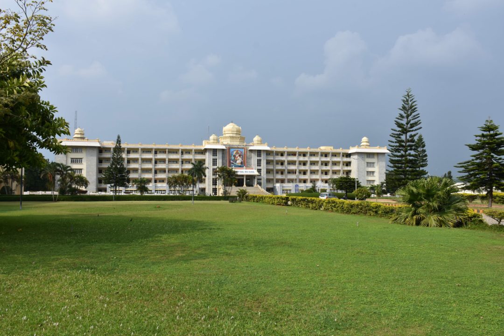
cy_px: 168
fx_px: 378
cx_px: 252
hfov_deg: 67.4
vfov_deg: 47.9
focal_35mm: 27
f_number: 8
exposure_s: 1/500
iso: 180
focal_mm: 18
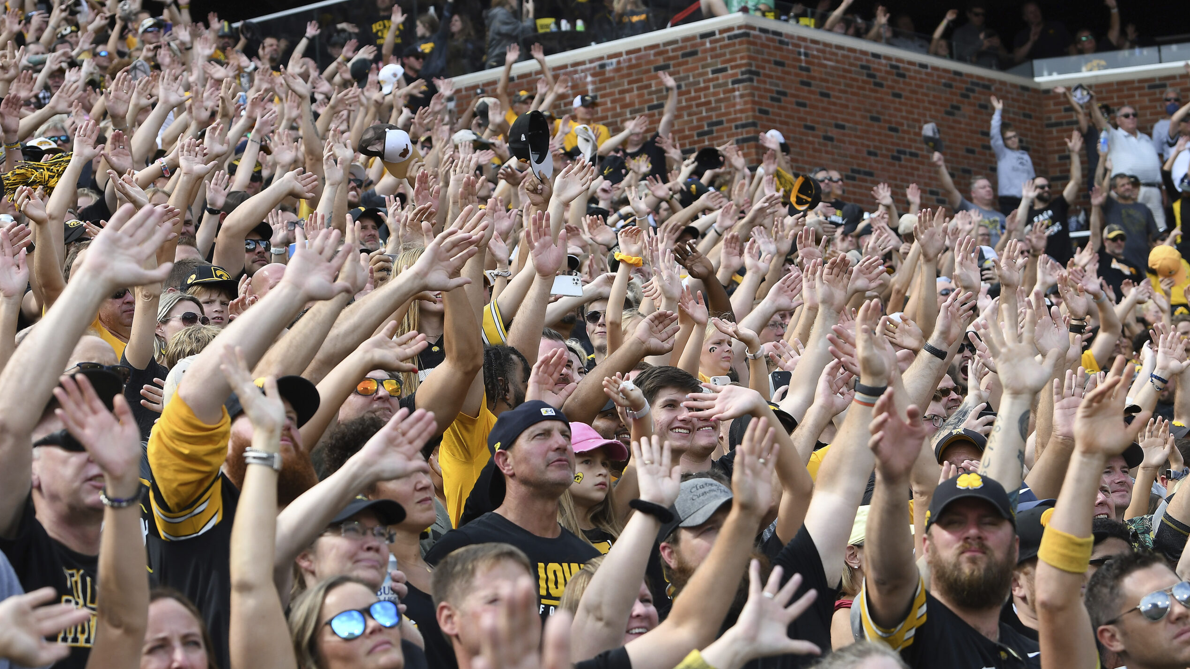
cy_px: 358
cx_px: 596
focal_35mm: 135
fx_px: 4245
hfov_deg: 16.0
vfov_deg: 9.0
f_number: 5.6
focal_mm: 85
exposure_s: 1/1000
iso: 400
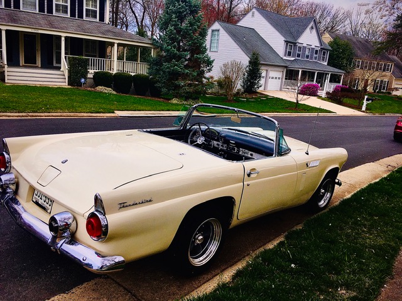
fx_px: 337
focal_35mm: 29
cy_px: 150
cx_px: 201
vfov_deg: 48.2
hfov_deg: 61.7
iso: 25
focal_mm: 4.15
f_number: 2.2
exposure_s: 1/400
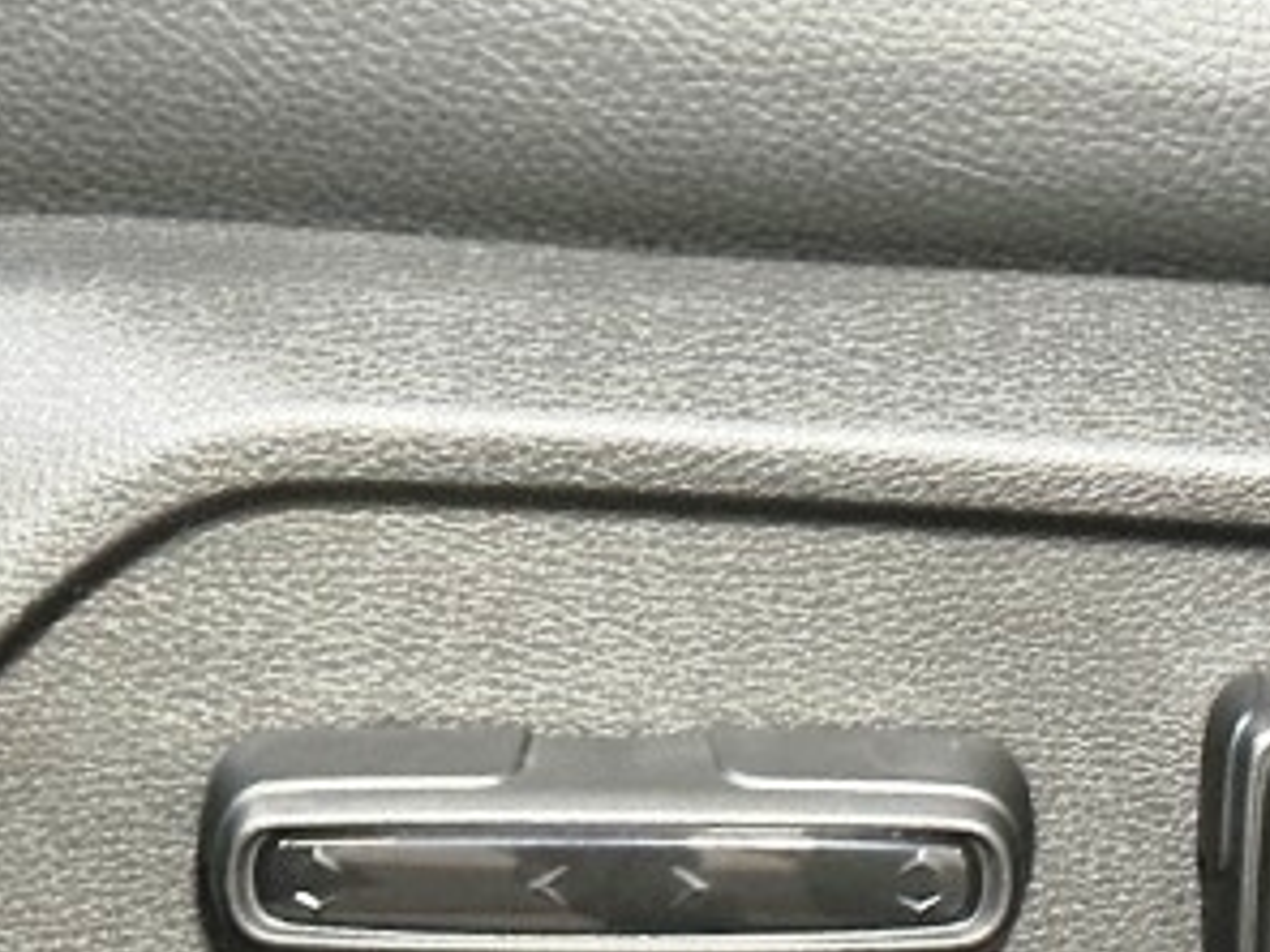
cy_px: 768
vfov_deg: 8.9
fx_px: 6090
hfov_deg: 11.9
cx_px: 789
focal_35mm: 166
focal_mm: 6.86
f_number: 1.78
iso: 640
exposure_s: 1/30
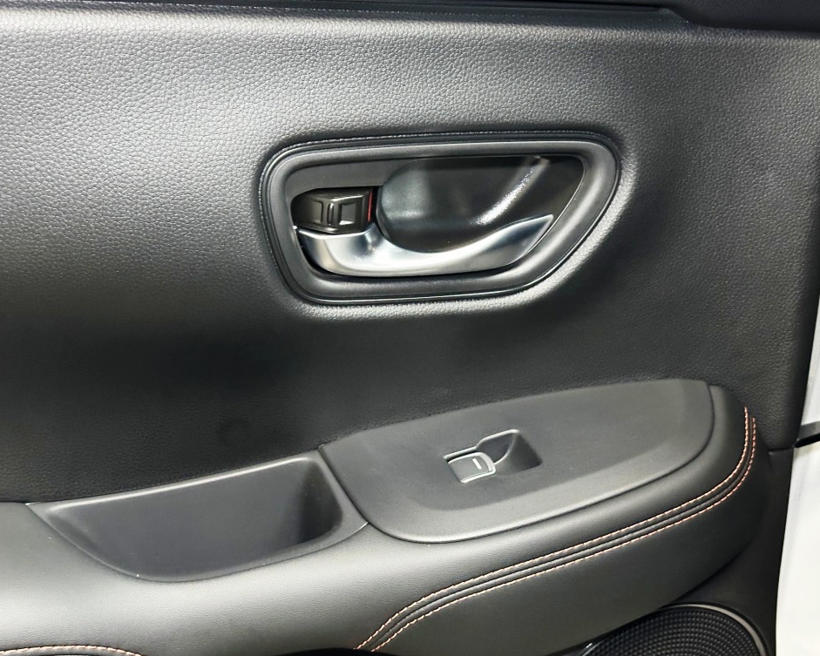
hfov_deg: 36.6
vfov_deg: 29.7
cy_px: 332
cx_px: 423
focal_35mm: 51
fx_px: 1238
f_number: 1.78
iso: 640
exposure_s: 1/30
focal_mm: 6.86
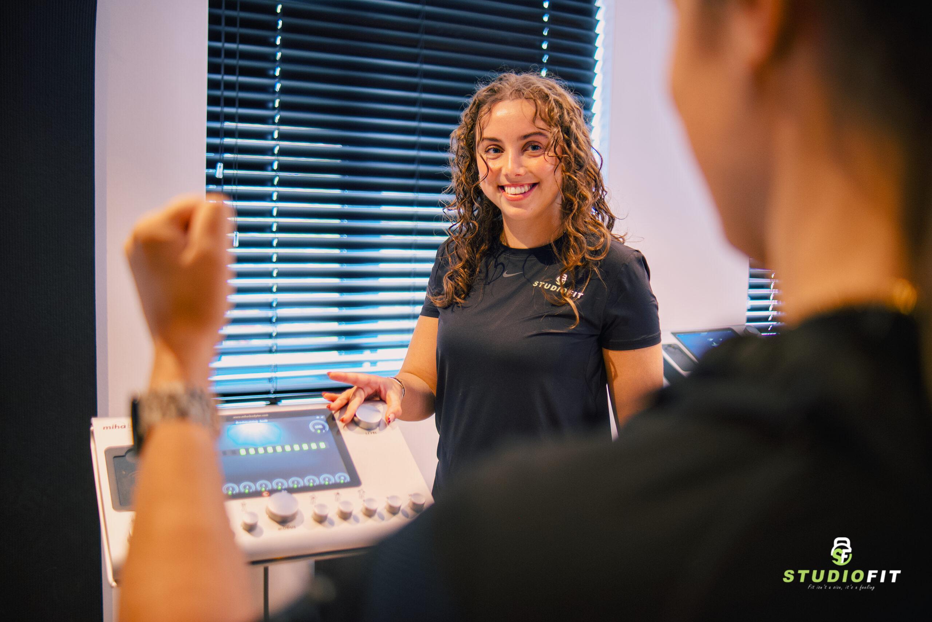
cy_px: 311
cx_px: 466
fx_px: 906
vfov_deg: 37.9
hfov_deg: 54.4
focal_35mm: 35
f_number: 1.4
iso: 500
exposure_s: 1/58
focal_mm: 23
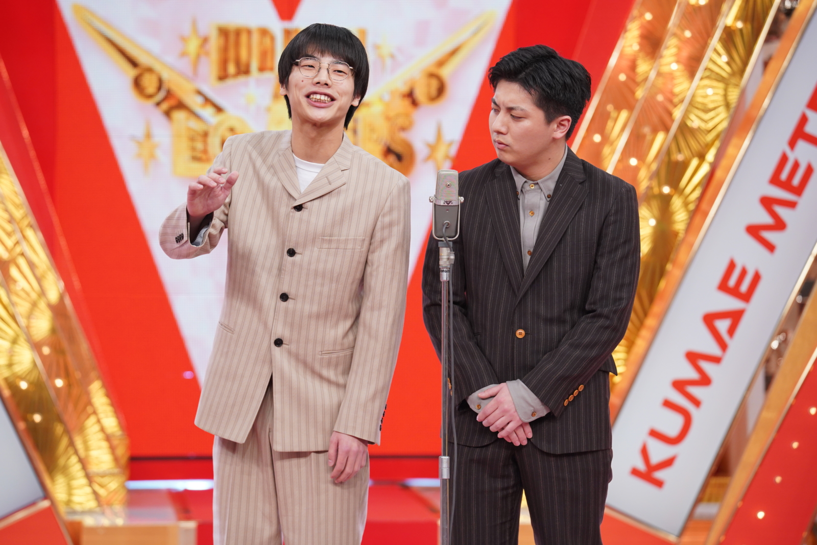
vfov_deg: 6.9
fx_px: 4539
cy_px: 272
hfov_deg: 10.3
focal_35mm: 200
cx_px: 408
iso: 1600
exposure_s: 1/250
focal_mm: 200
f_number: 5
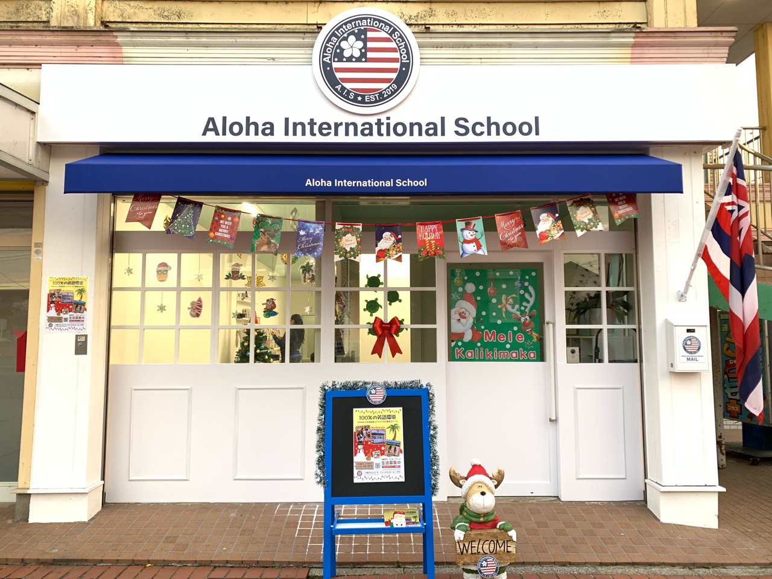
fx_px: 580
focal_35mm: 26
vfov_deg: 53.1
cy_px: 290
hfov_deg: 67.3
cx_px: 386
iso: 100
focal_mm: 4.25
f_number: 1.8
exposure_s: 1/82
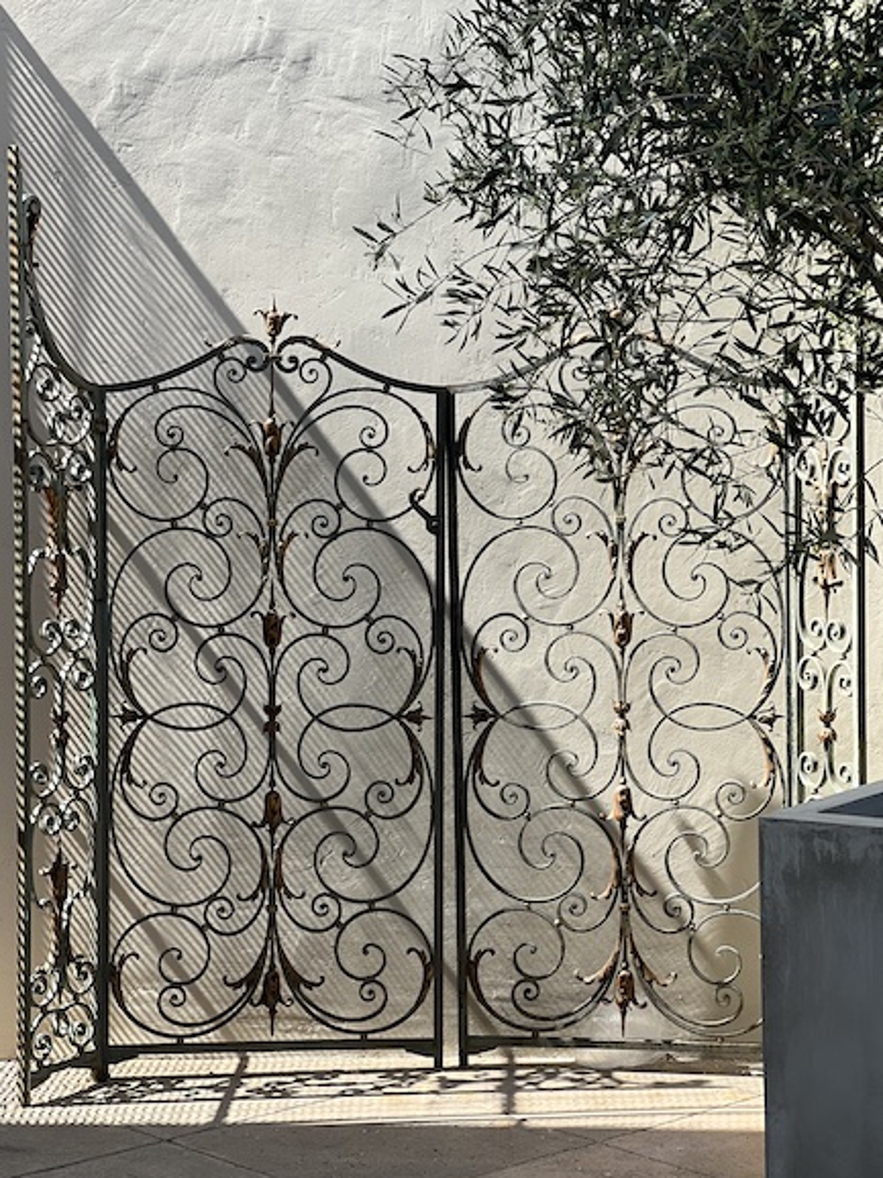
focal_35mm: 80
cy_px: 603
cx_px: 428
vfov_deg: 24.4
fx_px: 2723
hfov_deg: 18.4
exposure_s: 1/162
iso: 25
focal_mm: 9
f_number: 2.8
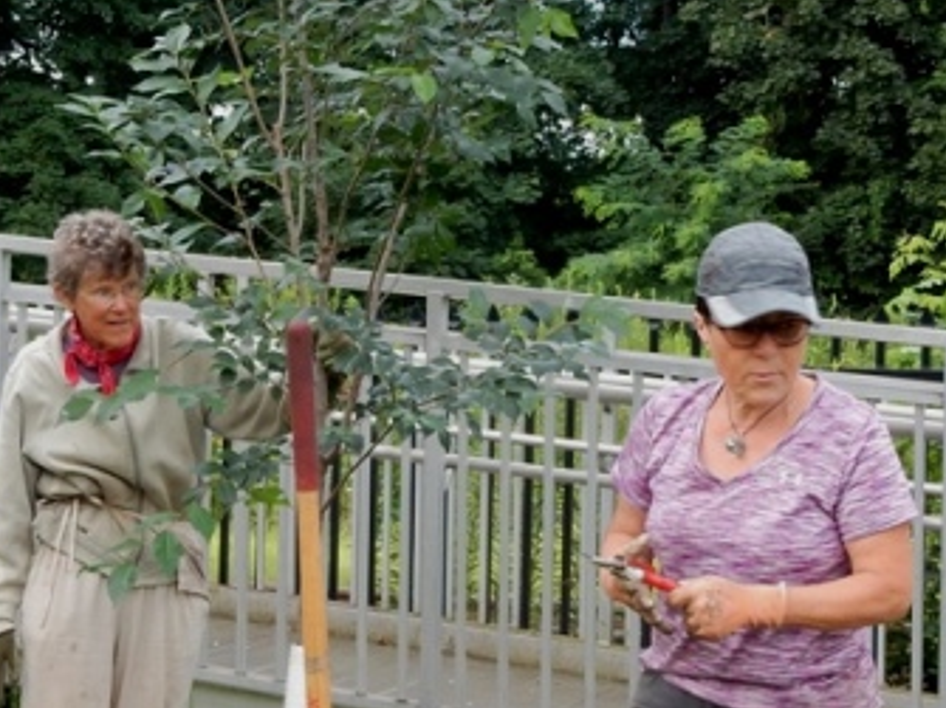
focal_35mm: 86
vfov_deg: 17.2
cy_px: 353
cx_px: 325
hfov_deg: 22.7
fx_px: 2349
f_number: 4
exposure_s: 1/60
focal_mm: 6.4
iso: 125
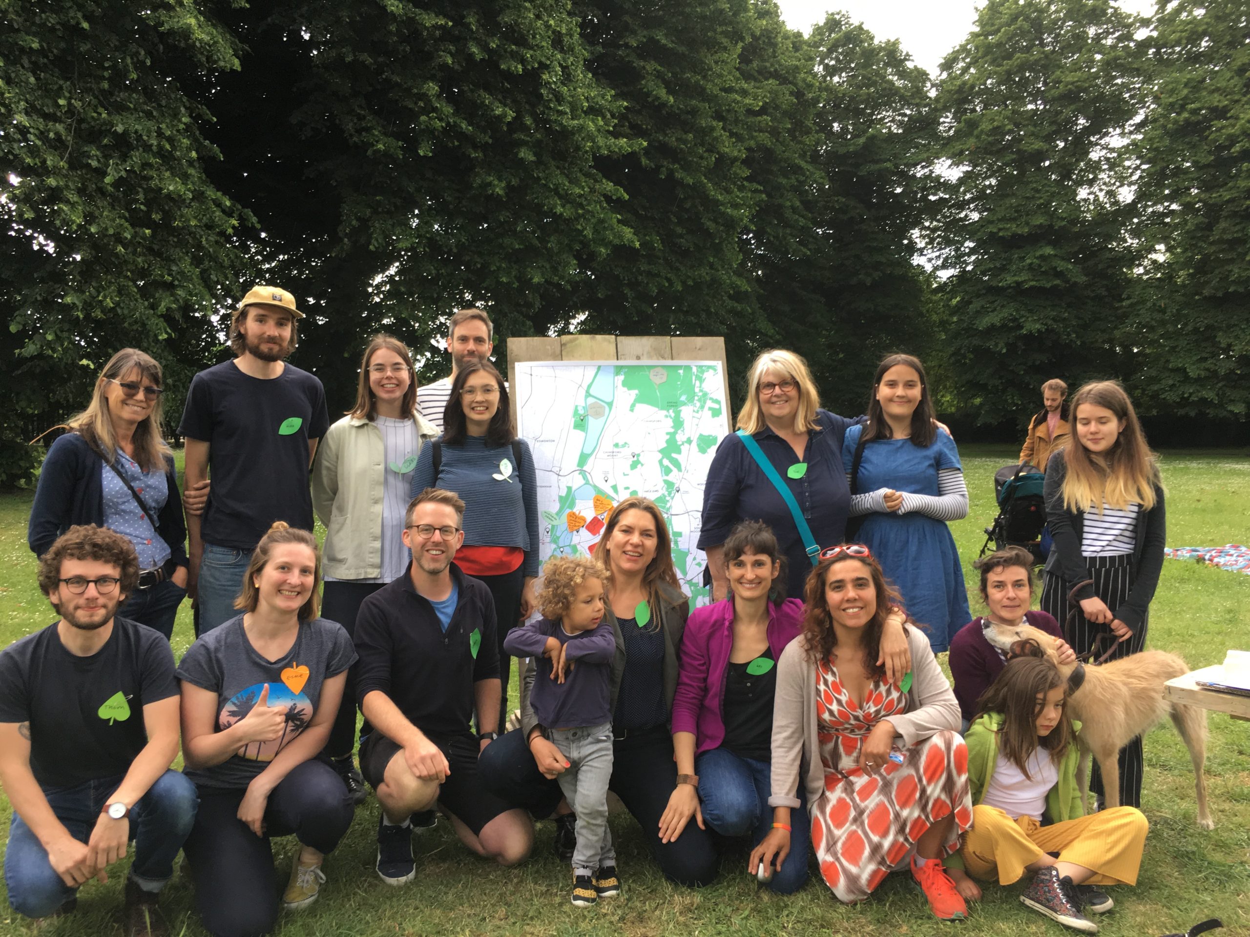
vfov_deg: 48.2
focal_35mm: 29
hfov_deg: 61.7
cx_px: 625
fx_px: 1047
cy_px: 468
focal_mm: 4.15
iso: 40
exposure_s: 1/100
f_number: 2.2
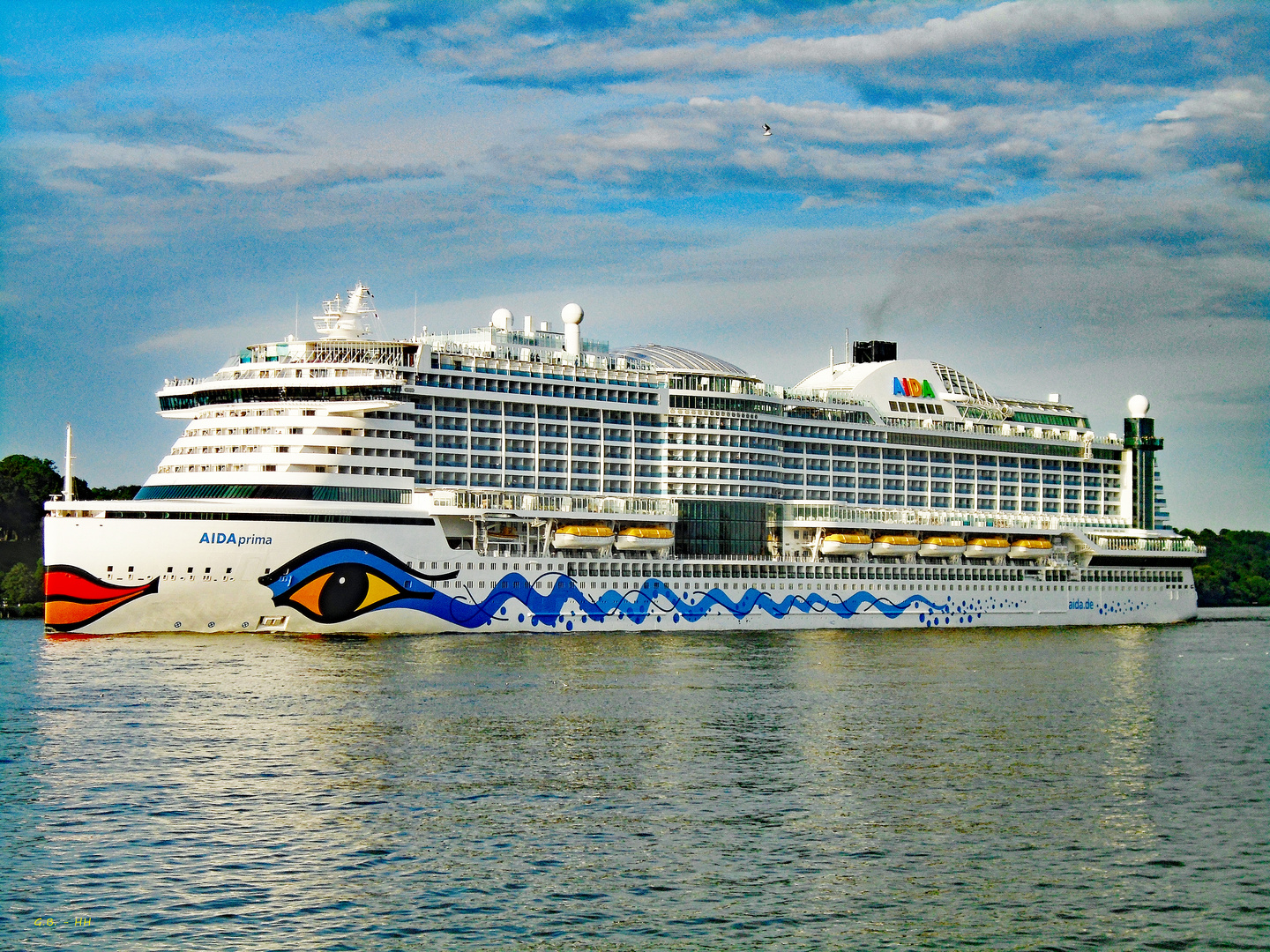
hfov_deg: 24.7
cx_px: 635
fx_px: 2898
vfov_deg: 18.7
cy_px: 476
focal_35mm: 79
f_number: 6.1
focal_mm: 14
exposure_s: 1/500
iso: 100
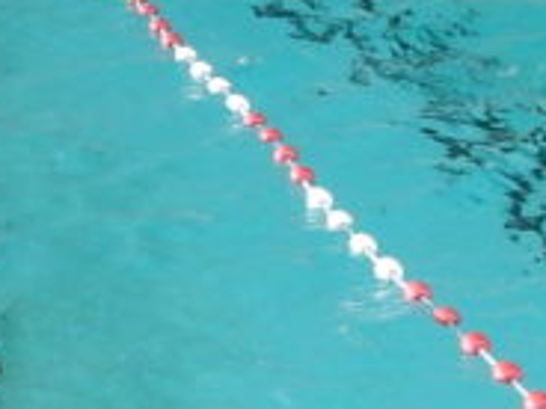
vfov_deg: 7.3
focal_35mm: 202
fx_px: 3186
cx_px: 896
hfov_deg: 9.4
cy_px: 296
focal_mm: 5.4
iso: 180
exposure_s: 1/30
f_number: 4.2
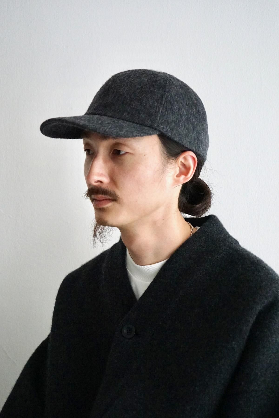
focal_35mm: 58
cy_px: 209
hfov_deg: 23.4
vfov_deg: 34.5
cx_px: 140
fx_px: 674
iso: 6400
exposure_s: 1/160
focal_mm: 58
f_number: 5
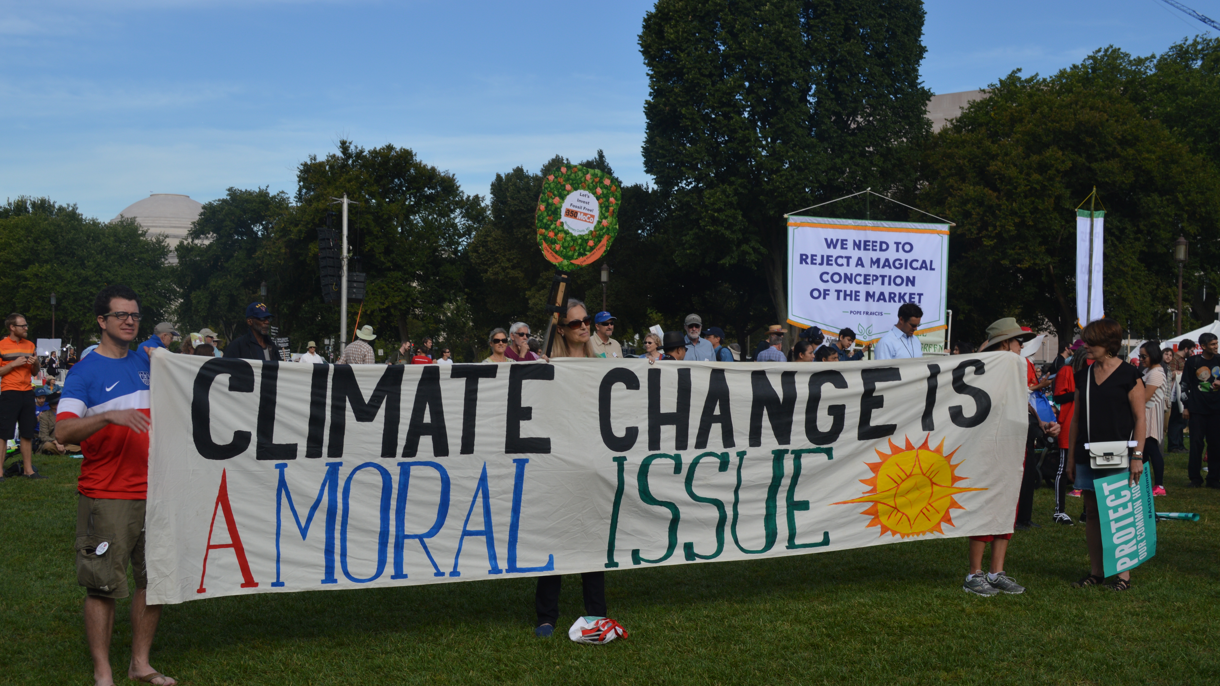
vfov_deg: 25.6
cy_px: 412
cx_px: 601
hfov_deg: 44.1
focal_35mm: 47
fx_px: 1505
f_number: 8
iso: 100
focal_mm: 29
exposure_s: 1/250
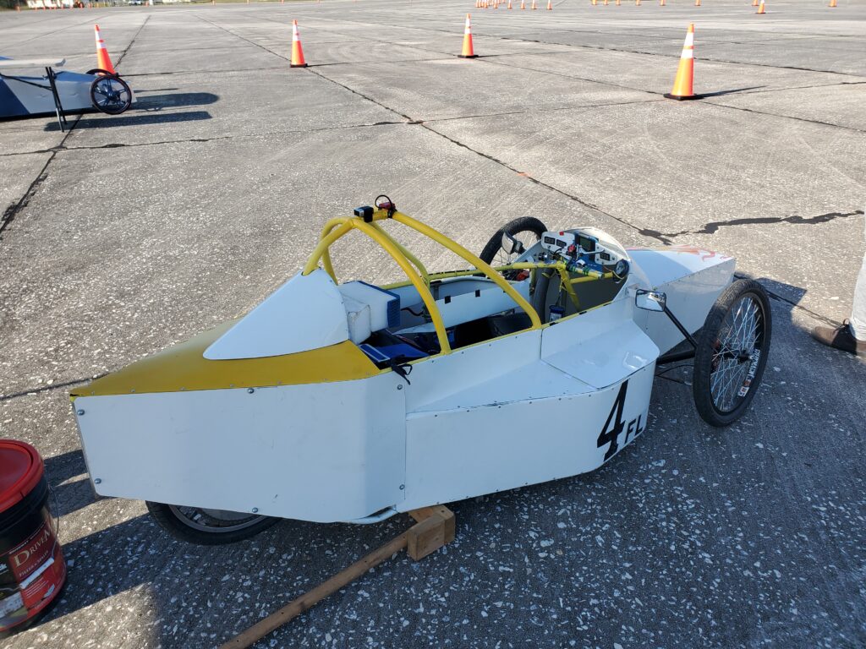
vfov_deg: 53.1
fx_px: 650
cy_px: 324
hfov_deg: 67.3
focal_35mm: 26
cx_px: 433
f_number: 2.4
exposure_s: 1/746
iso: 50
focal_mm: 4.3
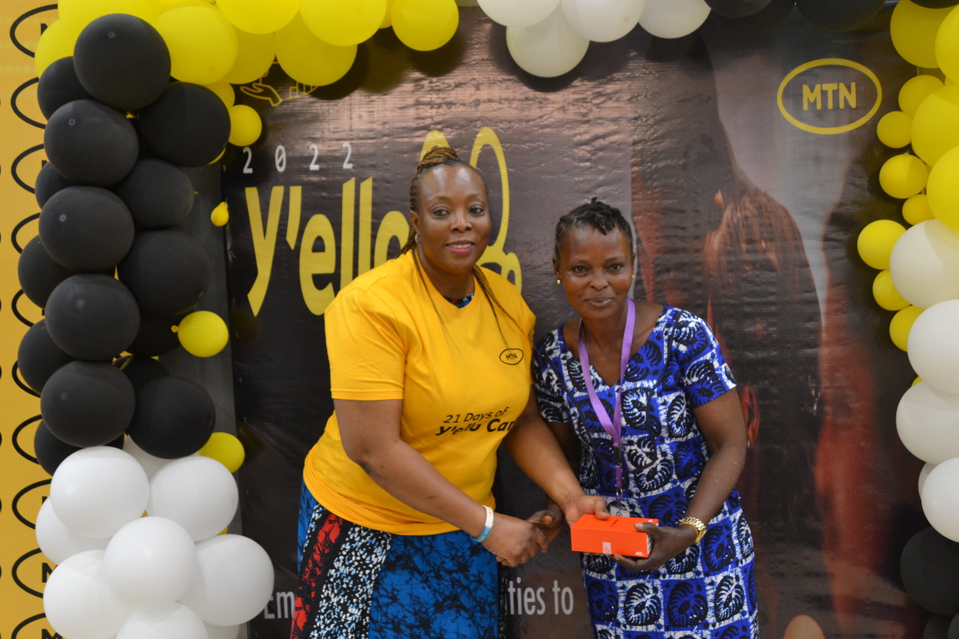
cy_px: 320
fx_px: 1119
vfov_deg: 31.9
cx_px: 480
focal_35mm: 42
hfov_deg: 46.4
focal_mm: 28
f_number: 6.3
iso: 800
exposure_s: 1/50
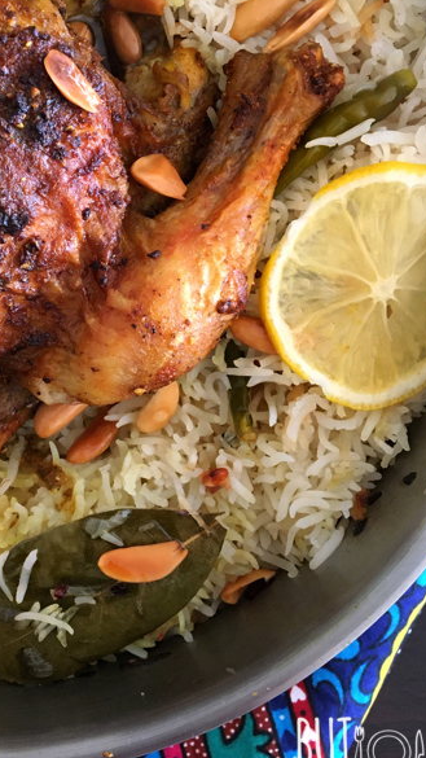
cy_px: 278
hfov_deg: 23.7
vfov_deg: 41.7
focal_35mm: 49
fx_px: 984
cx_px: 34
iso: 160
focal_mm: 4.15
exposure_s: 1/33
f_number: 2.2
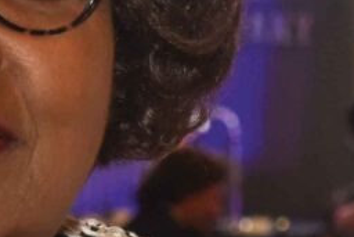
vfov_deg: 3.7
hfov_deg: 5.6
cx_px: 149
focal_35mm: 368
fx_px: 3621
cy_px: 214
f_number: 5.6
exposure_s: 1/60
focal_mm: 46
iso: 2500
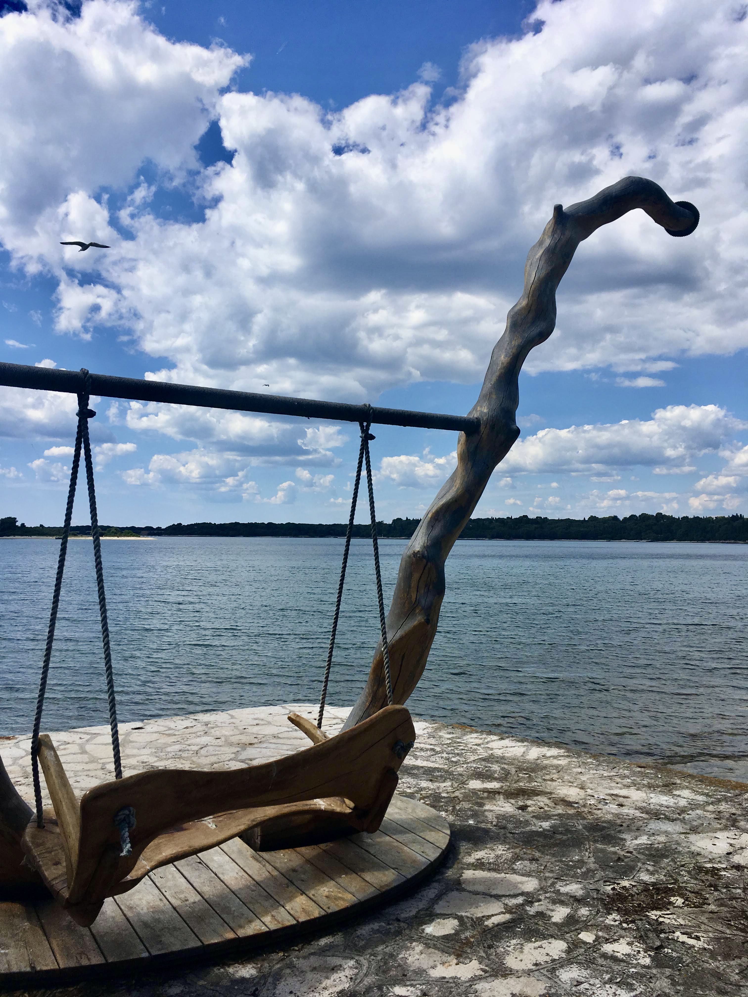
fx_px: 836
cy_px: 498
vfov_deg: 61.7
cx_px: 374
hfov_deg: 48.2
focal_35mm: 29
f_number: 2.2
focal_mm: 4.15
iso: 25
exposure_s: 1/2481
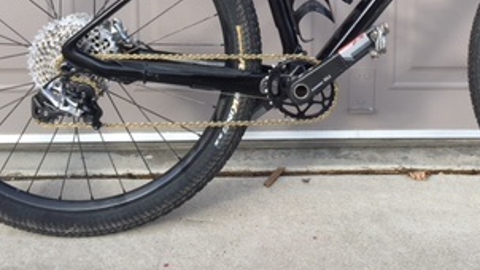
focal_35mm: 67
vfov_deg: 17.4
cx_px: 342
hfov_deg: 31.0
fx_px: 853
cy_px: -32
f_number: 2.2
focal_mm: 4.15
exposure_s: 1/310
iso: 25
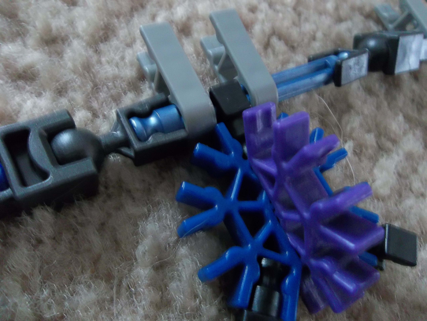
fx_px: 333
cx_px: 214
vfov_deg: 51.4
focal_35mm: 27
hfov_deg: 65.3
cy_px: 160
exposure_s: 1/8
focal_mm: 4.9
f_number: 3.5
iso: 320
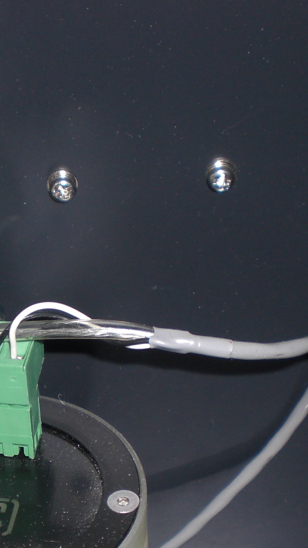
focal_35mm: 93
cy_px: 422
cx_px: 72
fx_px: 1351
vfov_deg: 22.7
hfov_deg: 13.0
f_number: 3.1
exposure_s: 1/60
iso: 64
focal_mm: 6.3
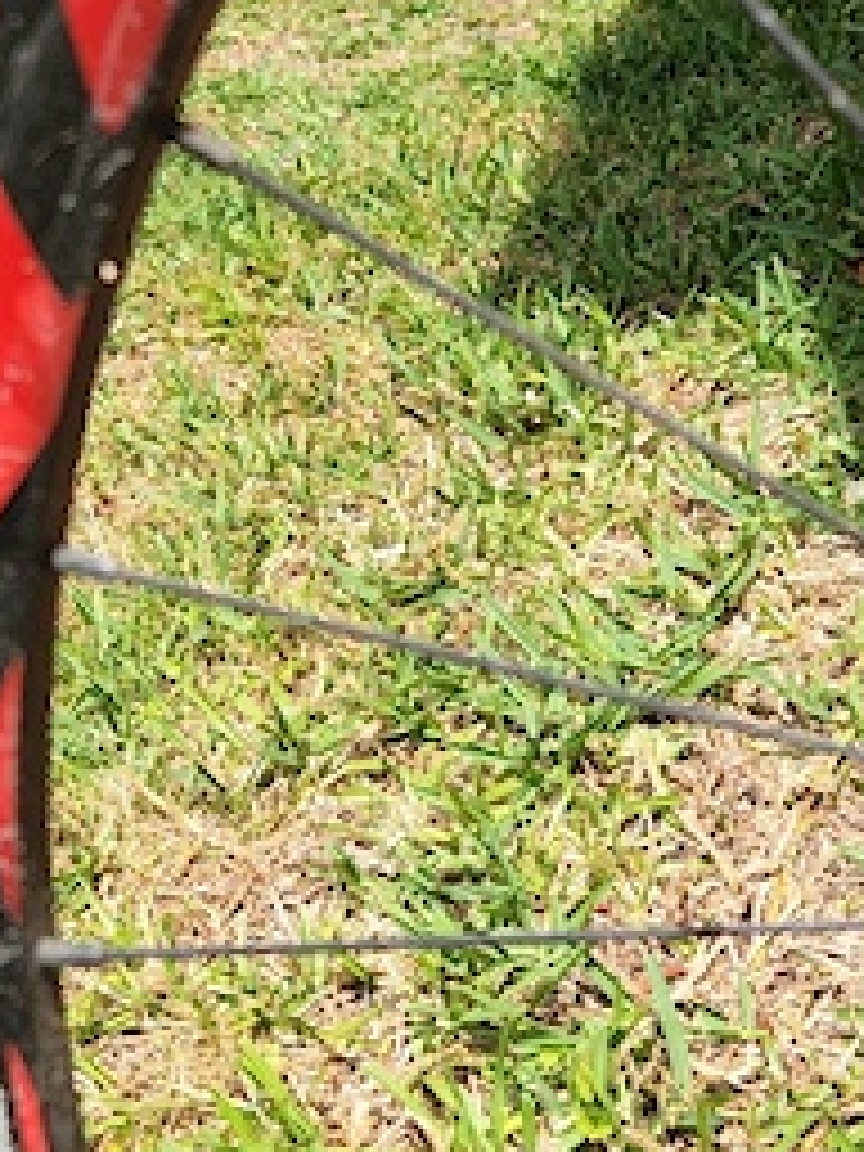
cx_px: 338
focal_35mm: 72
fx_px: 2396
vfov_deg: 27.0
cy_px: 572
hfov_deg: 20.4
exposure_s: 1/809
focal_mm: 5.4
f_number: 1.8
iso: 20
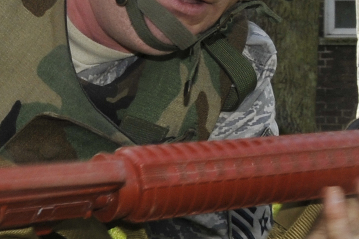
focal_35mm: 132
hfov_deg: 15.3
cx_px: 2
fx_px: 1315
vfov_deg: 10.4
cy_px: 78
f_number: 10
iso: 200
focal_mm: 28
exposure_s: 1/160
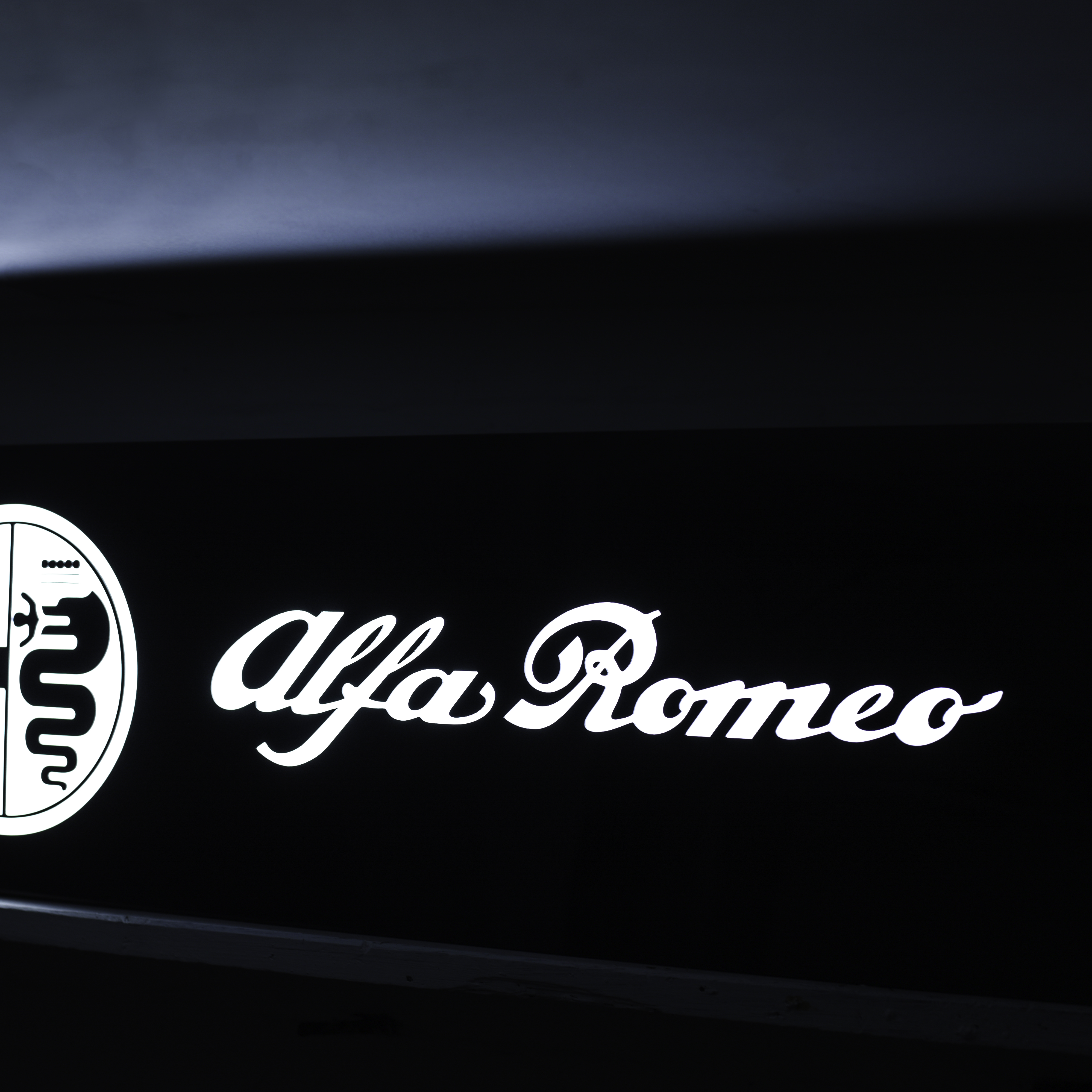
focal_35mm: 64
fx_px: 2284
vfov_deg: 26.9
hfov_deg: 26.9
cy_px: 544
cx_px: 490
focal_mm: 50
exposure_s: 1/6
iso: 100
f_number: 4
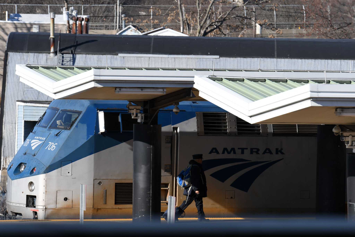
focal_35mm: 285
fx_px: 2810
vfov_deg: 4.8
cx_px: 178
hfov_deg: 7.2
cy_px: 118
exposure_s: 1/1000
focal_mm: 190
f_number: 6.3
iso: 320
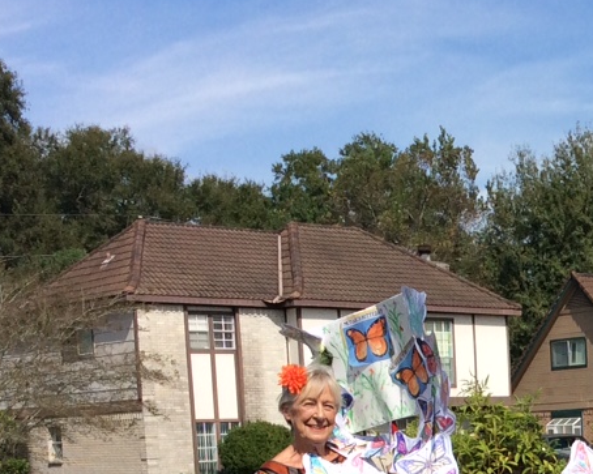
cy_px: 542
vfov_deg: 16.7
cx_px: 652
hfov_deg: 20.5
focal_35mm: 89
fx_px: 1562
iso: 32
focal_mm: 3.3
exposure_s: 1/1789
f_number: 2.4
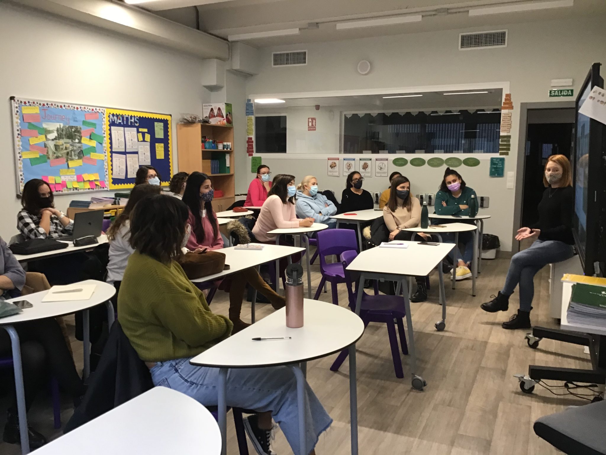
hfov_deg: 58.4
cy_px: 228
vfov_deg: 45.4
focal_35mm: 31
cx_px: 303
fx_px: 543
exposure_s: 1/33
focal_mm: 3.3
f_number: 2.4
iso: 125
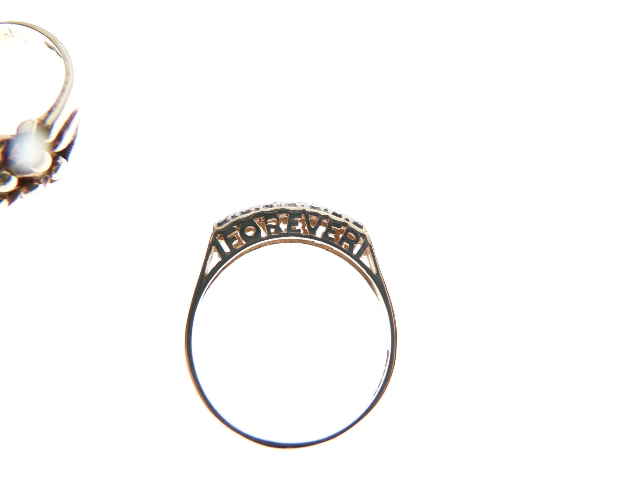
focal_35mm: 25
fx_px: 459
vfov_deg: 54.9
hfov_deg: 69.4
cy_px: 238
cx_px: 318
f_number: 2.8
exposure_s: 1/125
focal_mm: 4.5
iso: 100
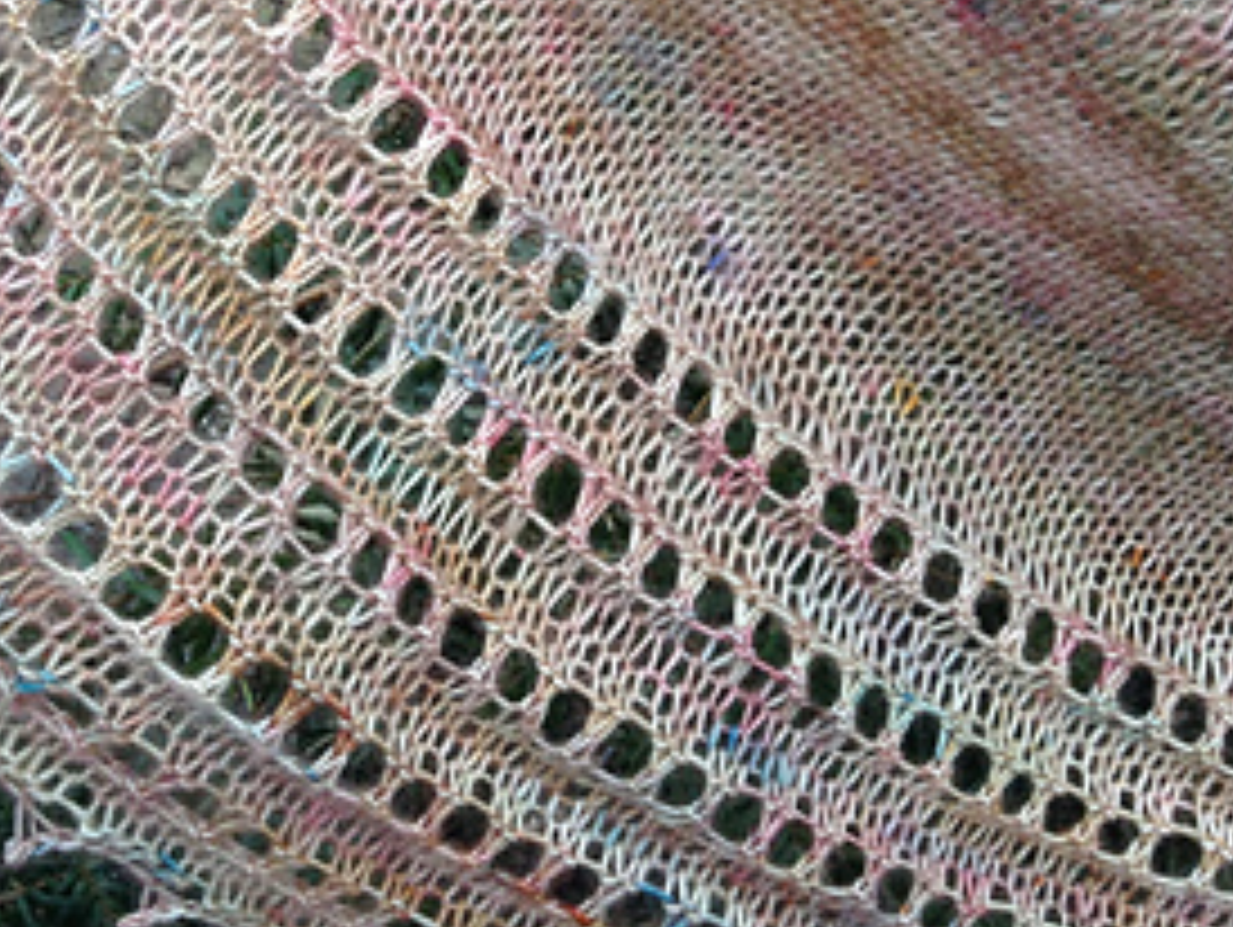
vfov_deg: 23.9
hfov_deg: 32.0
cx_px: 436
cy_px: 124
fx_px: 2139
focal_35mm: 60
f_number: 2.4
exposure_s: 1/120
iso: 40
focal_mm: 3.3
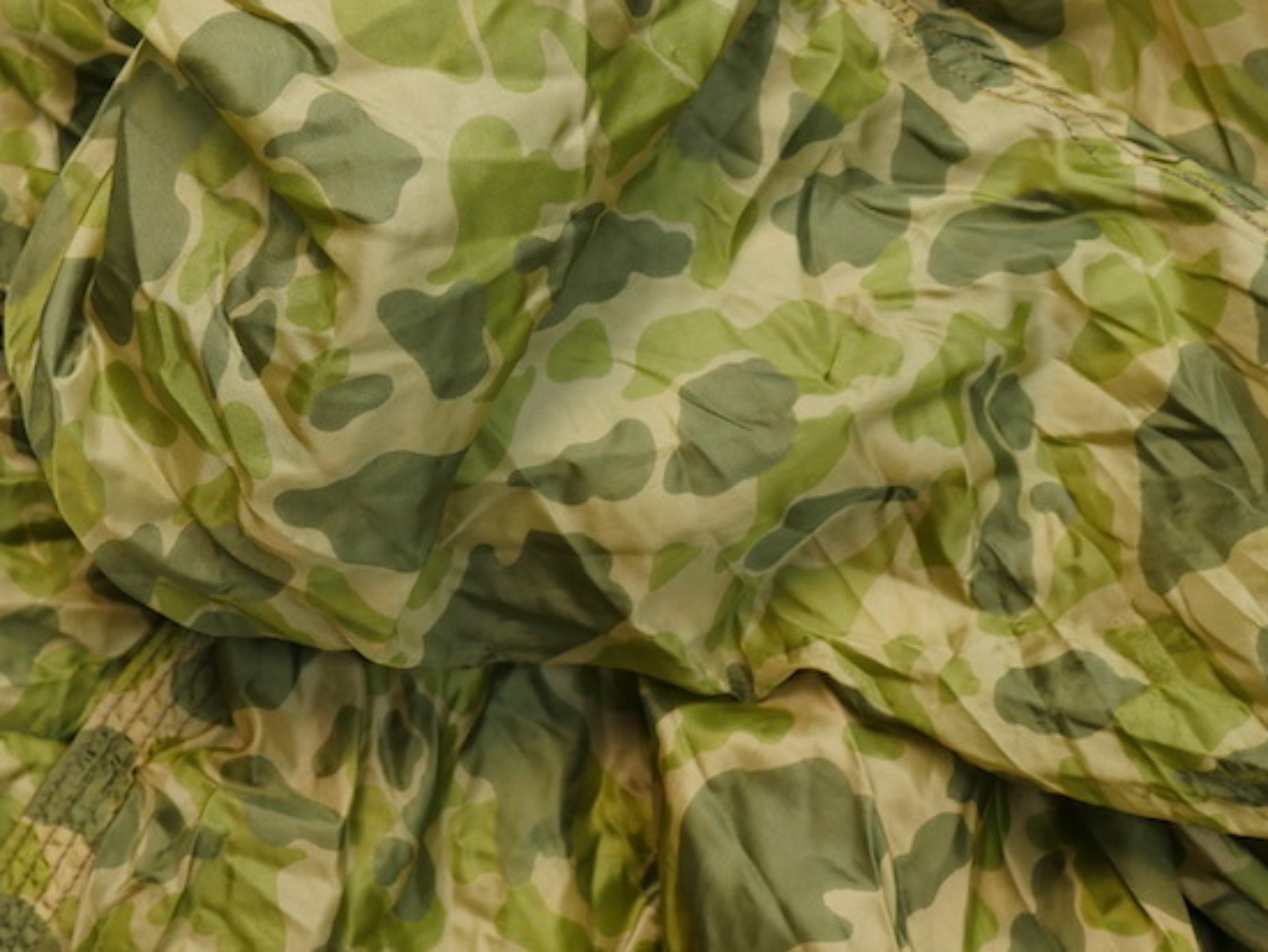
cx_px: 383
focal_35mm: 67
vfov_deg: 21.8
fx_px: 2455
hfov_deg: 28.7
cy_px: 281
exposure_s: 1/50
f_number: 3.2
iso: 400
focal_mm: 18
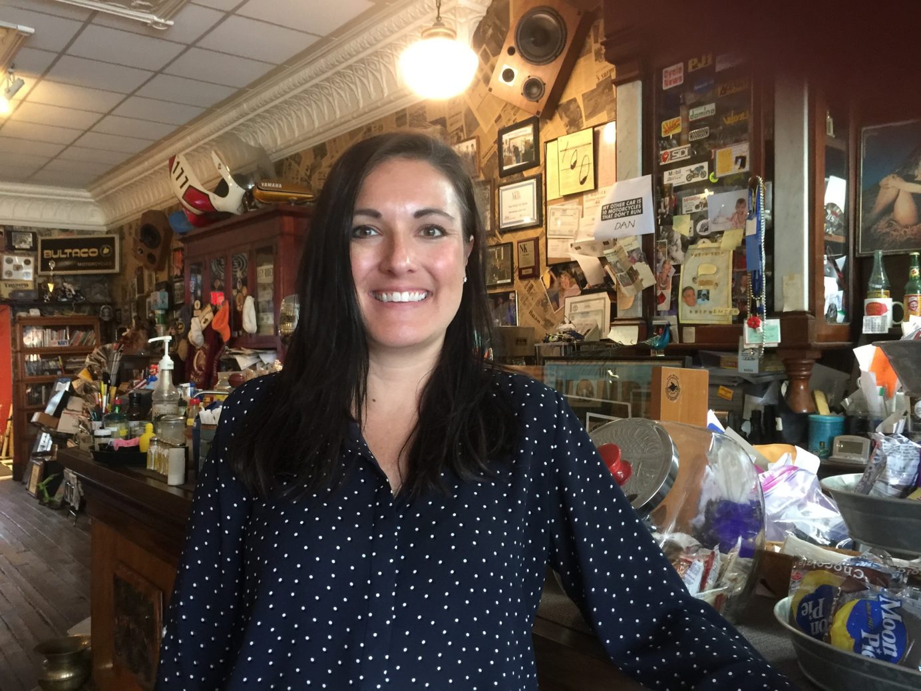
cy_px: 346
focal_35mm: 29
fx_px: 772
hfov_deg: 61.7
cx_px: 460
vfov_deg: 48.2
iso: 100
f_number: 2.2
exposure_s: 1/8
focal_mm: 4.15
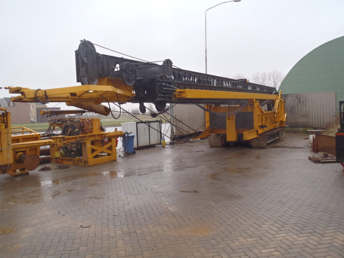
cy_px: 129
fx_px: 318
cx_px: 172
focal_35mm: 32
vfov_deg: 44.2
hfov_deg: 56.8
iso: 125
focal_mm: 5.72
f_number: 4.2
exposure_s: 1/40
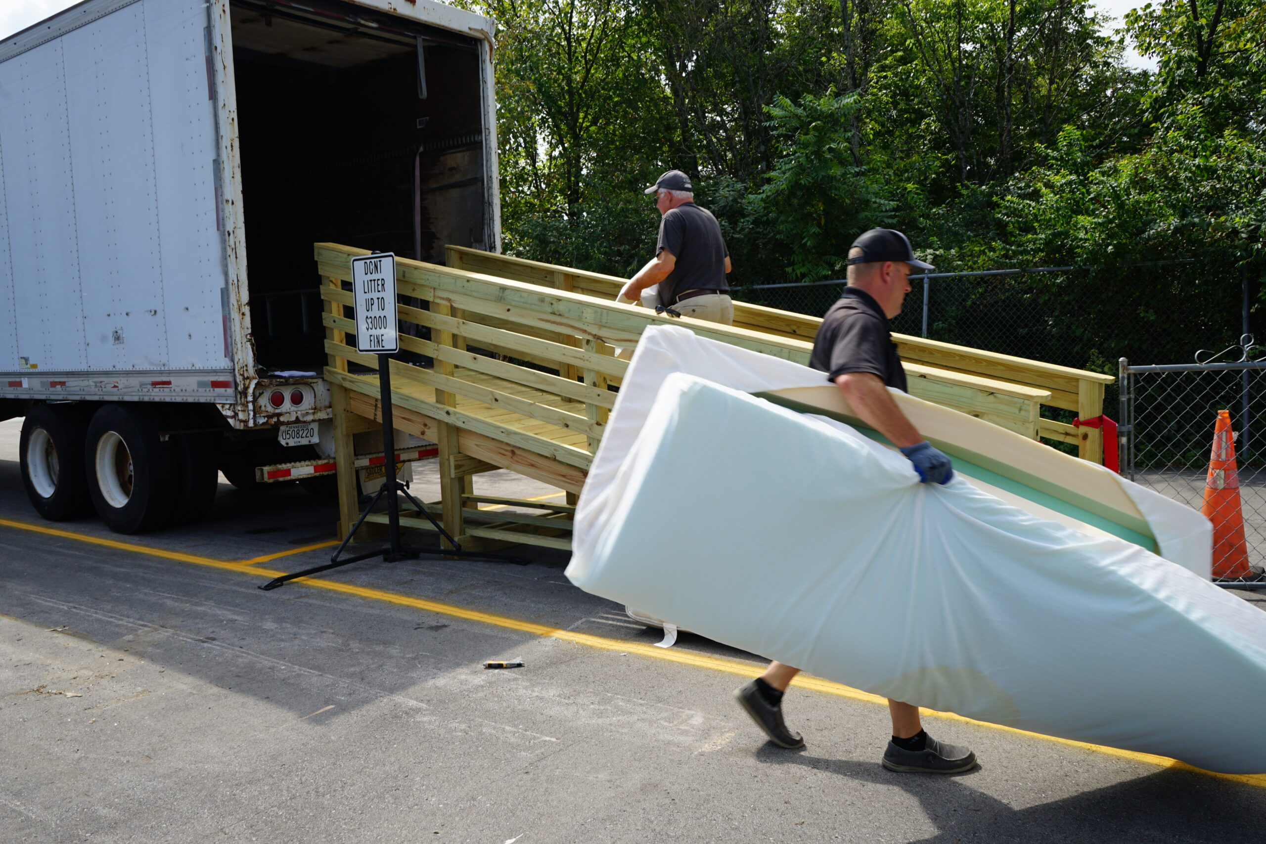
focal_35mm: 28
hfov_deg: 65.5
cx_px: 633
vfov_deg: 46.4
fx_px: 985
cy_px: 422
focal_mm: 28
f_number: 11
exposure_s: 1/125
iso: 100
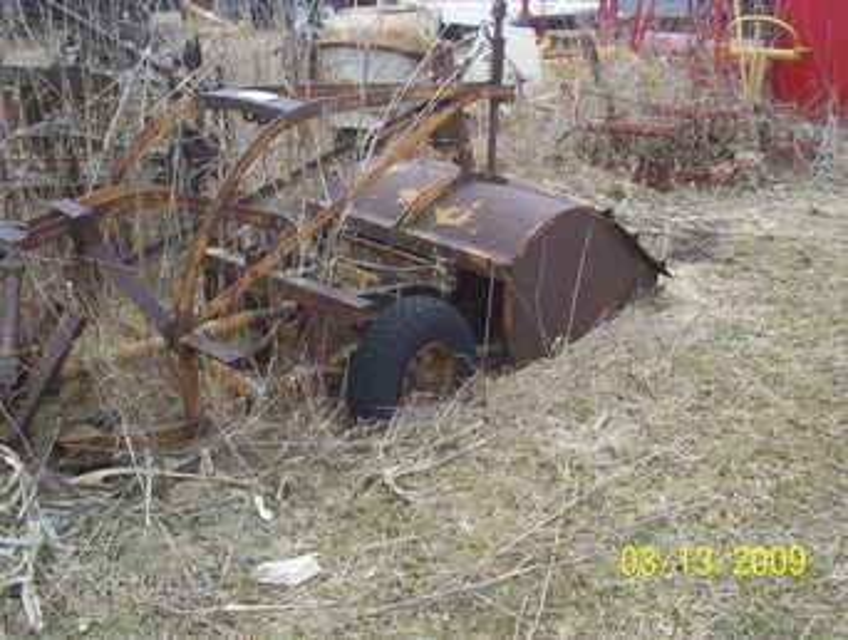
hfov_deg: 47.8
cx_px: 424
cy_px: 320
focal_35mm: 39
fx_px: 957
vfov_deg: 36.9
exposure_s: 1/269
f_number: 4.5
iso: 100
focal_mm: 6
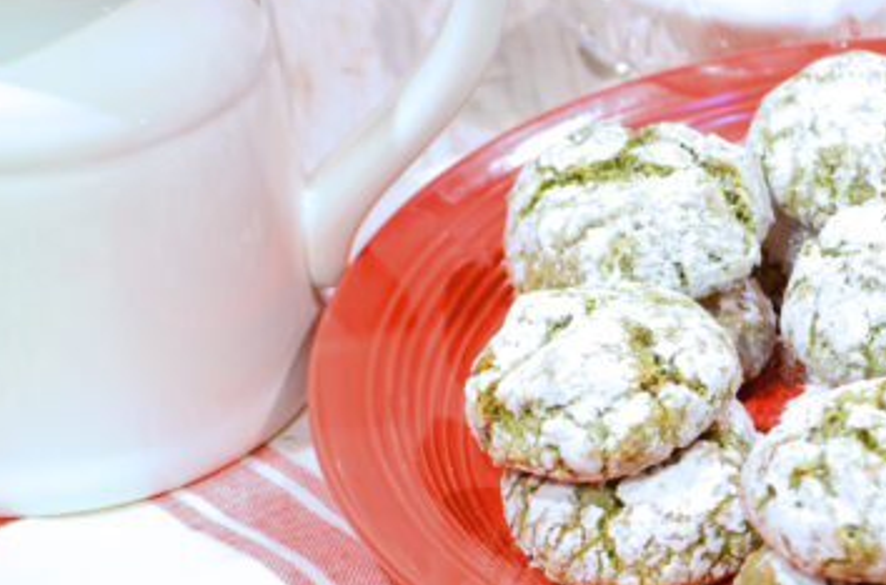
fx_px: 3433
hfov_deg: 14.7
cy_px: 304
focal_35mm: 140
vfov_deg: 9.8
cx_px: 611
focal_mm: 55
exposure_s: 1/2.5
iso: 400
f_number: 8
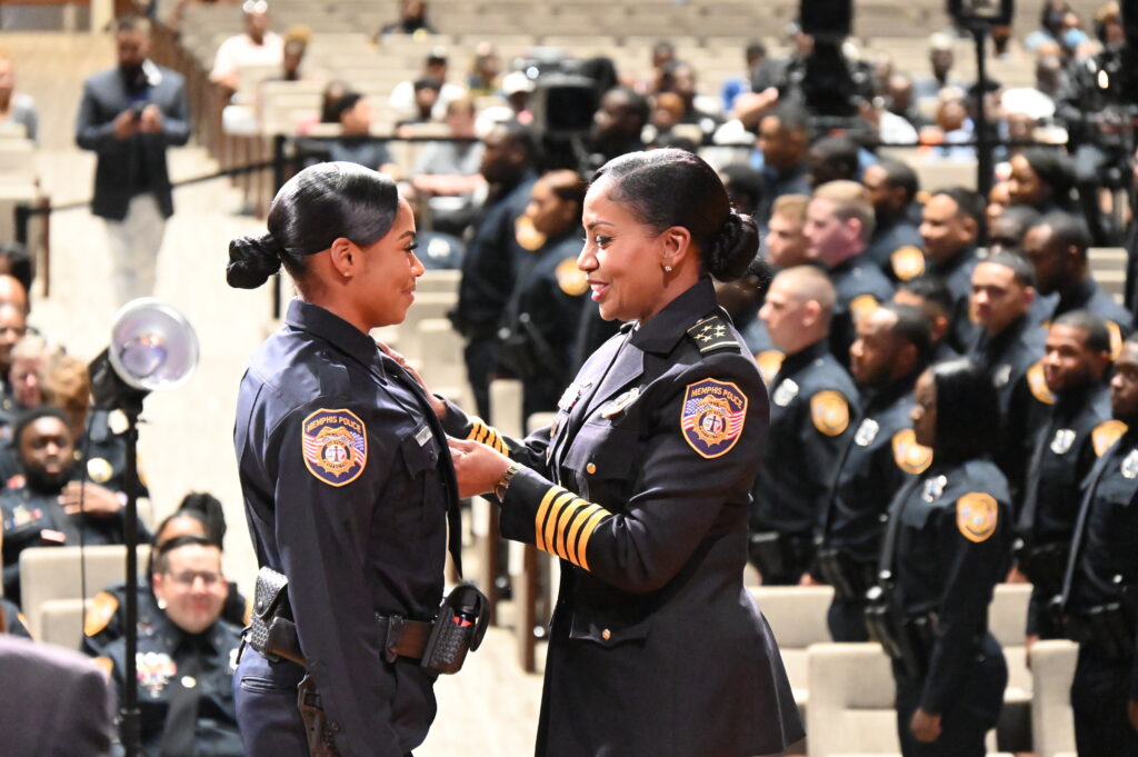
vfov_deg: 8.8
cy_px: 378
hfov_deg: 13.3
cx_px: 569
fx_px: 4896
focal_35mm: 155
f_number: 6.3
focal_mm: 155
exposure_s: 1/100
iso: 25600
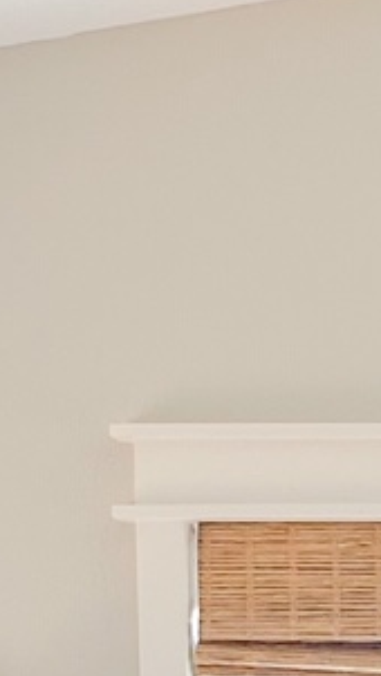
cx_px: 1242
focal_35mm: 189
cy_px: 1186
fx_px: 3393
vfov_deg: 10.7
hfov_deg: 5.9
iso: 100
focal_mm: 4.25
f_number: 1.8
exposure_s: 1/120
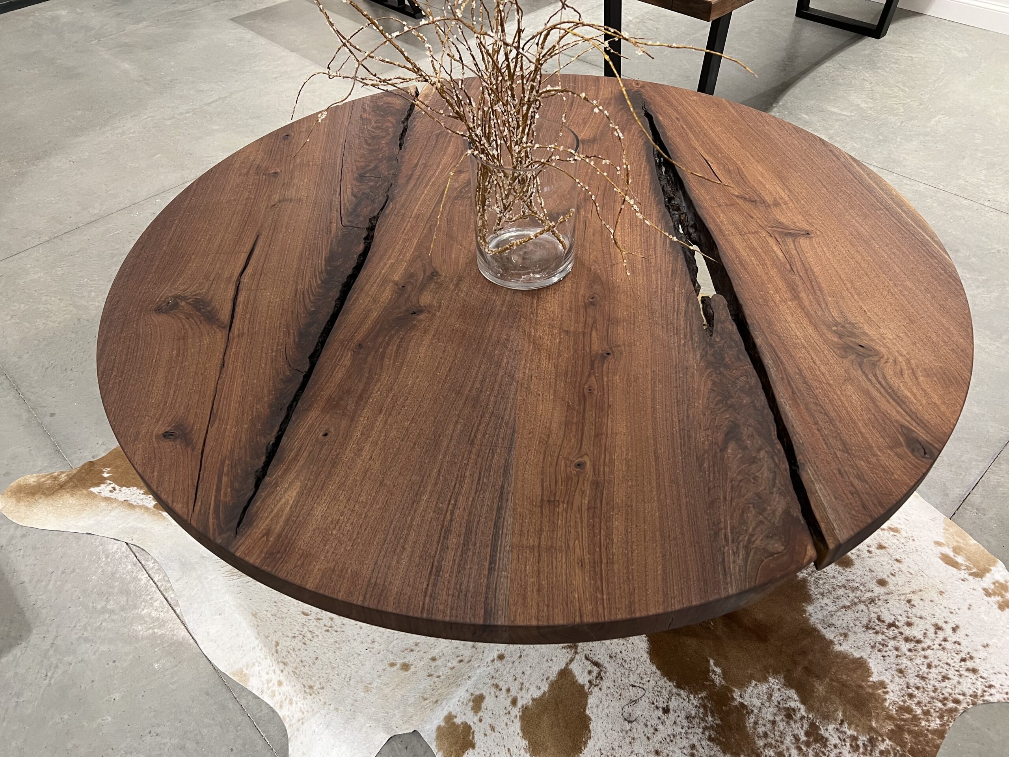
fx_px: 758
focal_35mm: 26
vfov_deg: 53.1
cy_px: 378
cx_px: 504
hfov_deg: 67.3
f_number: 1.5
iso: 160
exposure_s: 1/60
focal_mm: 5.7
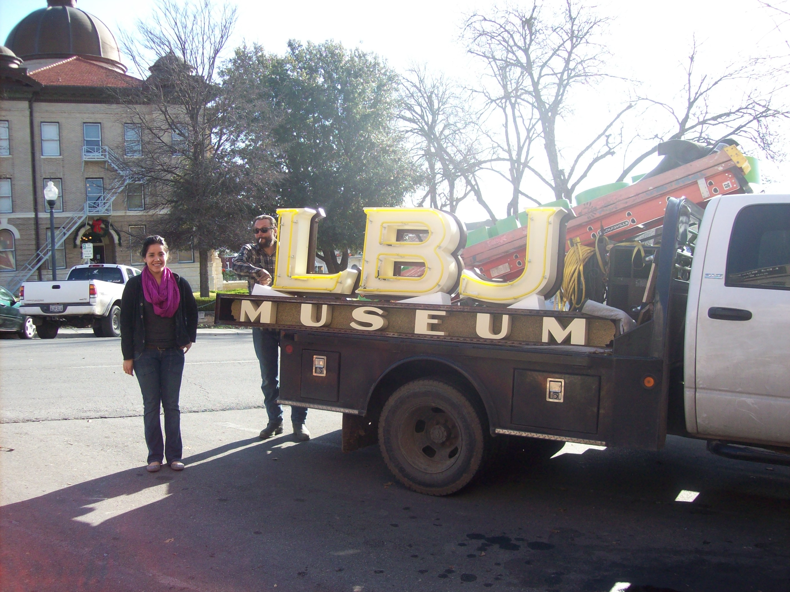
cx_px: 395
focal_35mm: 36
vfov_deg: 39.6
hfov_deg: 51.4
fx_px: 821
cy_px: 296
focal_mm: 6
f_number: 2.7
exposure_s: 1/421
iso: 80
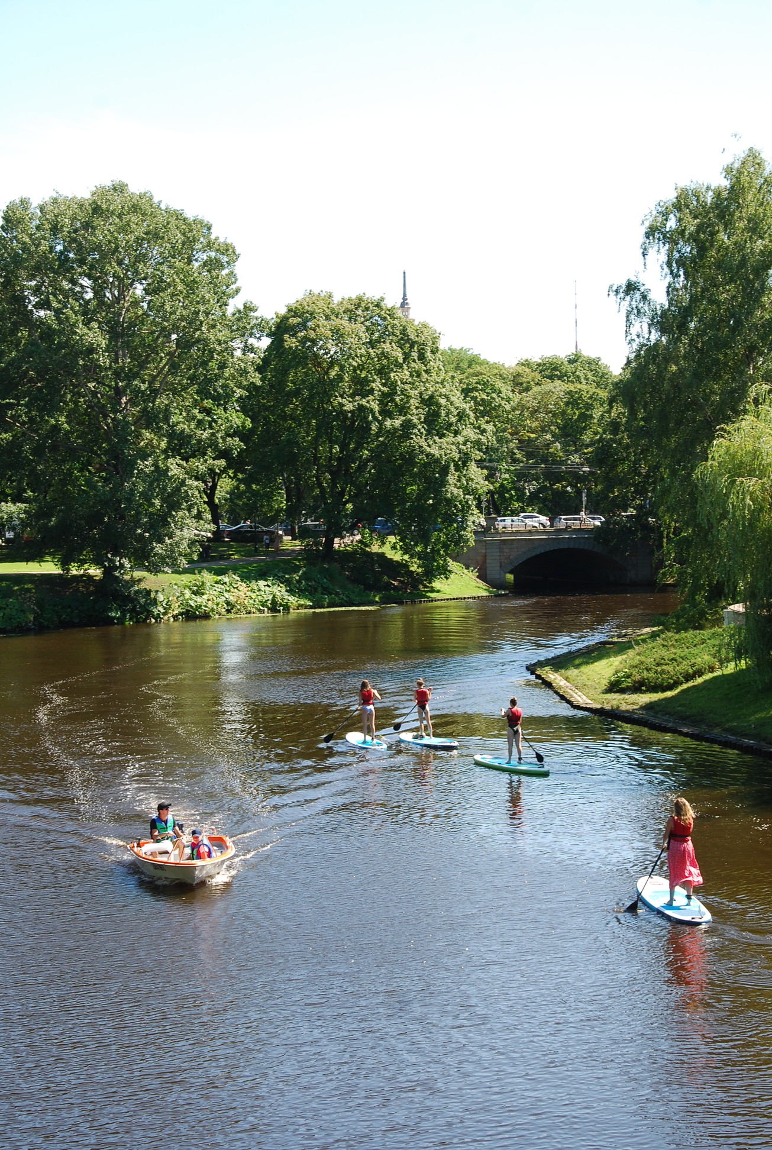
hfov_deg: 21.7
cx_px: 386
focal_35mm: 63
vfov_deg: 31.8
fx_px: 2017
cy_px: 575
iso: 200
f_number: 9
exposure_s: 1/125
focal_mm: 42
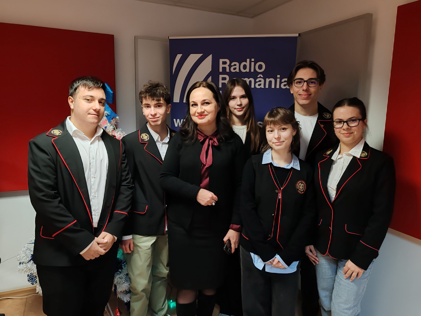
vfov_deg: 51.4
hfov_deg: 65.3
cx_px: 210
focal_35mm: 27
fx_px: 328
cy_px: 158
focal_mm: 6.12
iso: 1000
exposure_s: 1/100
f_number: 1.9
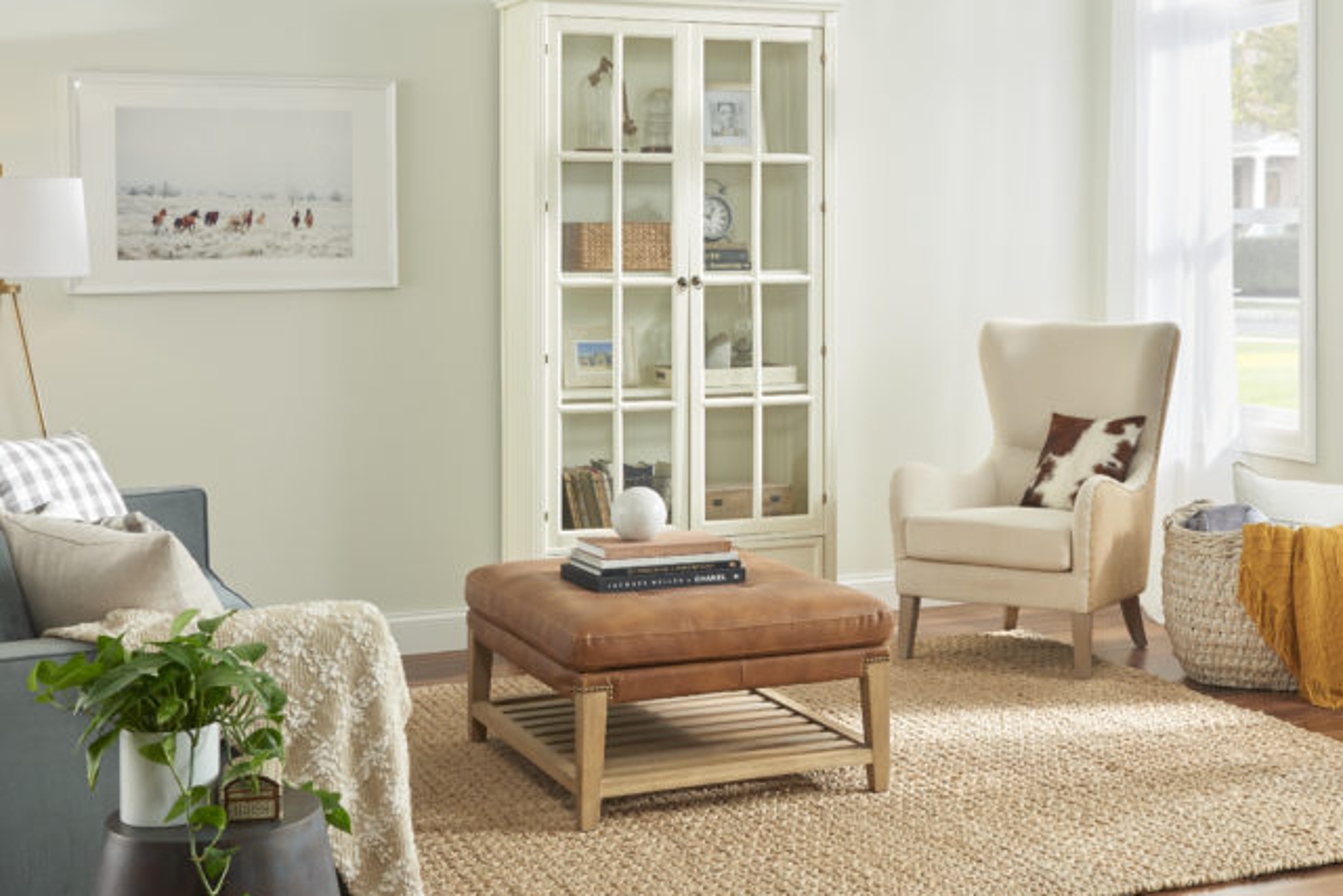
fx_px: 2089
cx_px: 907
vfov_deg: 24.0
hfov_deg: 35.3
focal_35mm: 56
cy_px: 257
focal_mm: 35
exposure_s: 1/125
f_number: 7.1
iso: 200
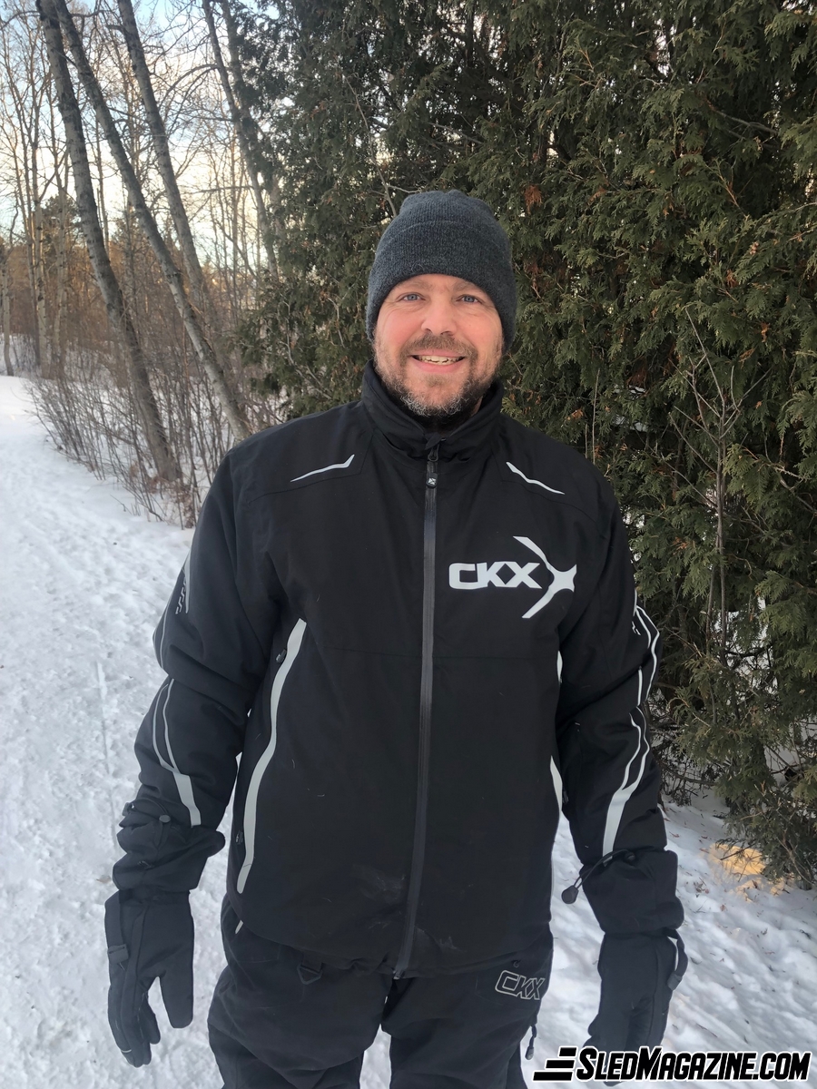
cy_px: 544
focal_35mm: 28
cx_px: 408
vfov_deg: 63.4
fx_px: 881
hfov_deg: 49.7
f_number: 1.8
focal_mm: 3.99
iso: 50
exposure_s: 1/120
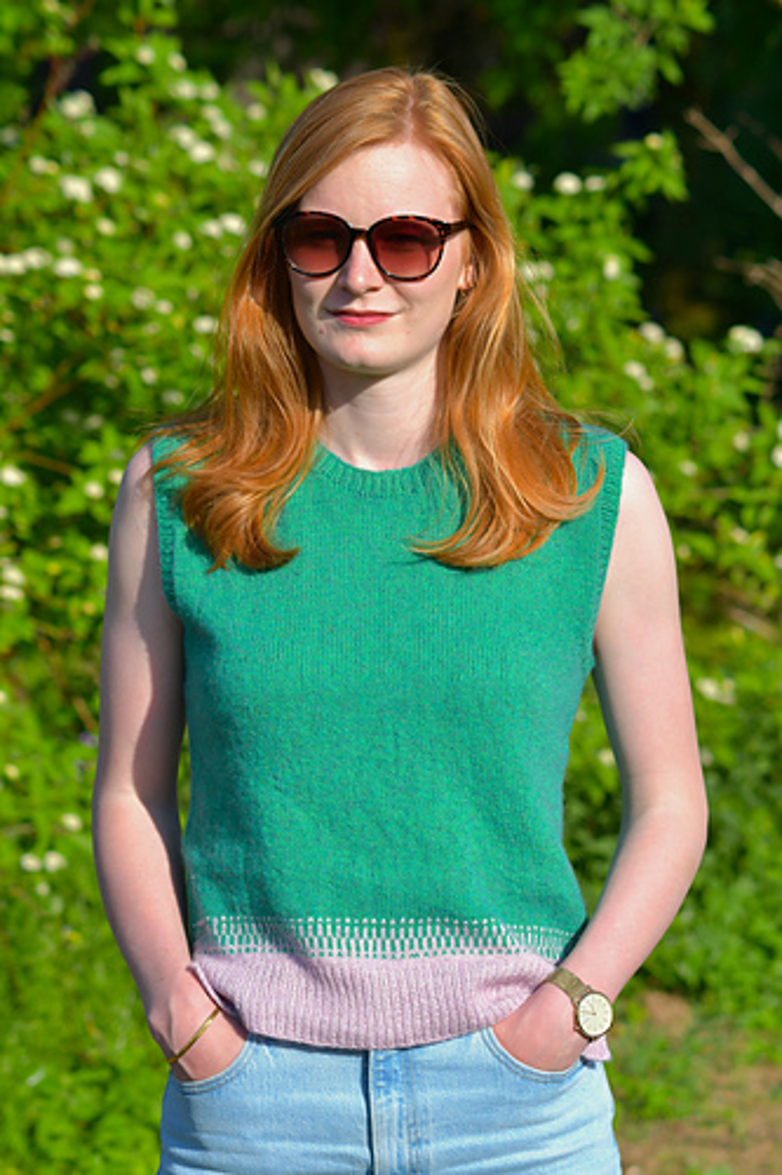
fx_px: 5380
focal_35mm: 165
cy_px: 588
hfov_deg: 8.3
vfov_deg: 12.5
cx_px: 391
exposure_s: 1/500
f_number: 8
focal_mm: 110
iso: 180
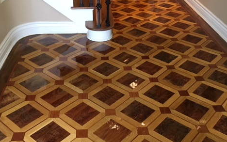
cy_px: 76
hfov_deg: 47.2
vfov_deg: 30.6
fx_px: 260
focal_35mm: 42
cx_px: 115
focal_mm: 4.15
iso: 100
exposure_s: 1/15
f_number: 2.2
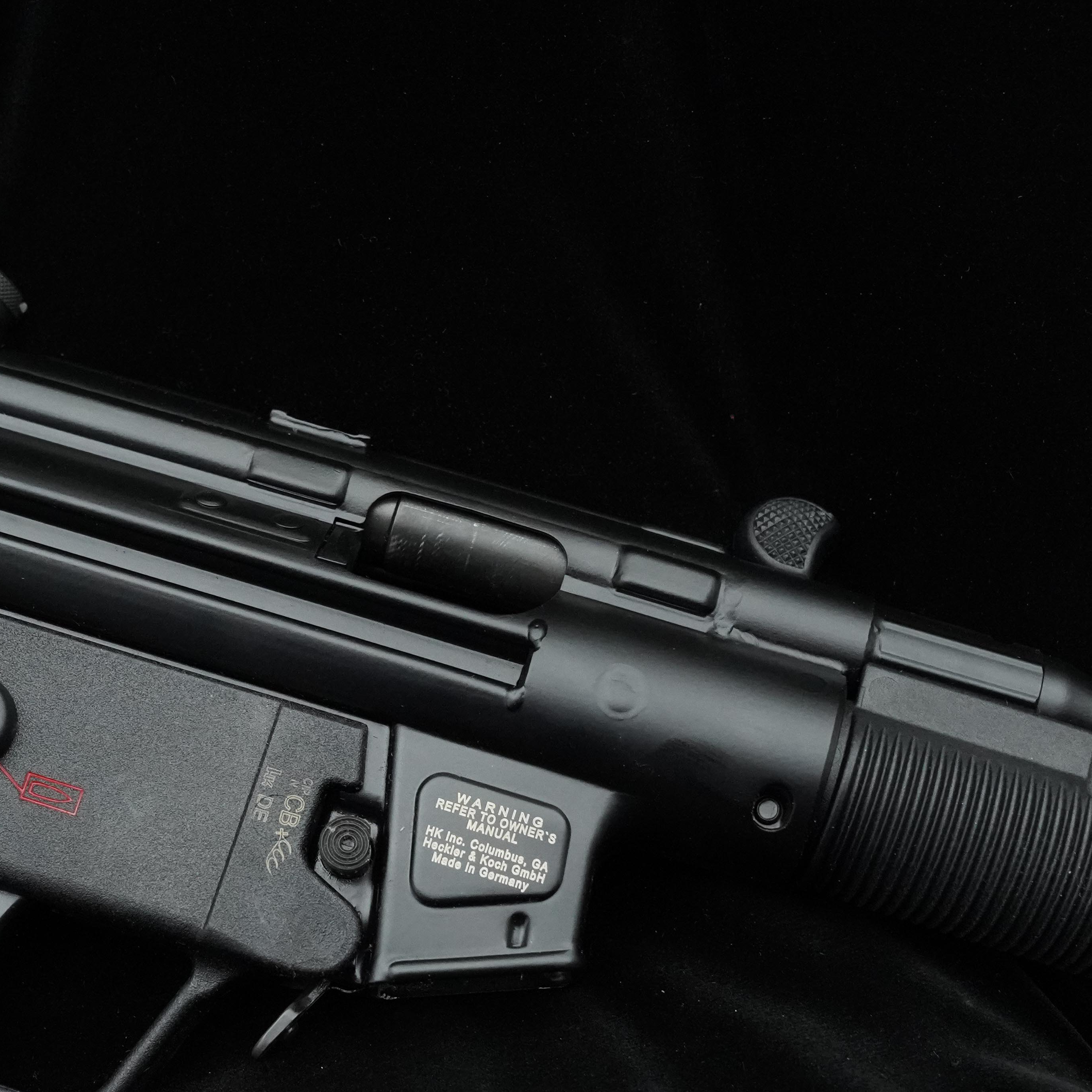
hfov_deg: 30.7
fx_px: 1980
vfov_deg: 30.6
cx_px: 389
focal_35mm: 55
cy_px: 719
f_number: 6.3
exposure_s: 1/100
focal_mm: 29.8
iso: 8000
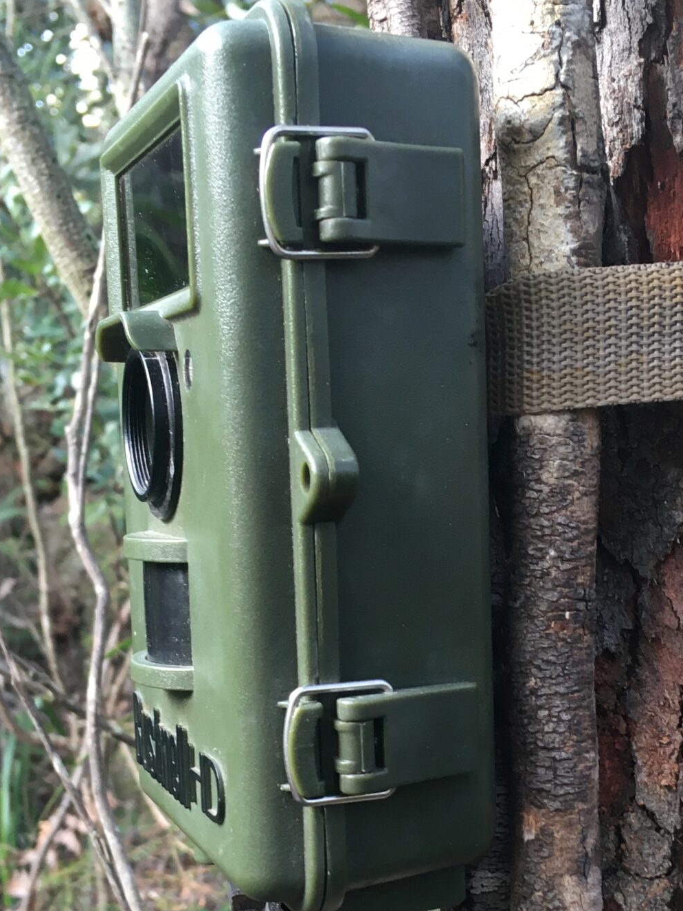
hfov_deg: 26.0
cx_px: 409
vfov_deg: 34.1
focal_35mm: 56
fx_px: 1474
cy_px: 604
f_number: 2.2
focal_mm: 4.15
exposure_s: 1/33
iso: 64
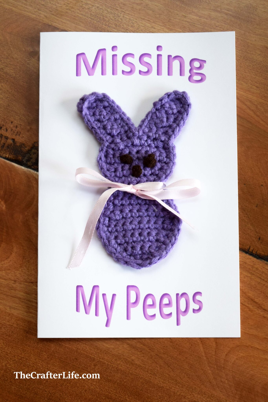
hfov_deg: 16.6
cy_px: 201
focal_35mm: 82
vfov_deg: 24.6
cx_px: 134
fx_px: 921
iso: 400
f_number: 5.6
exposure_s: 1/80
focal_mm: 55
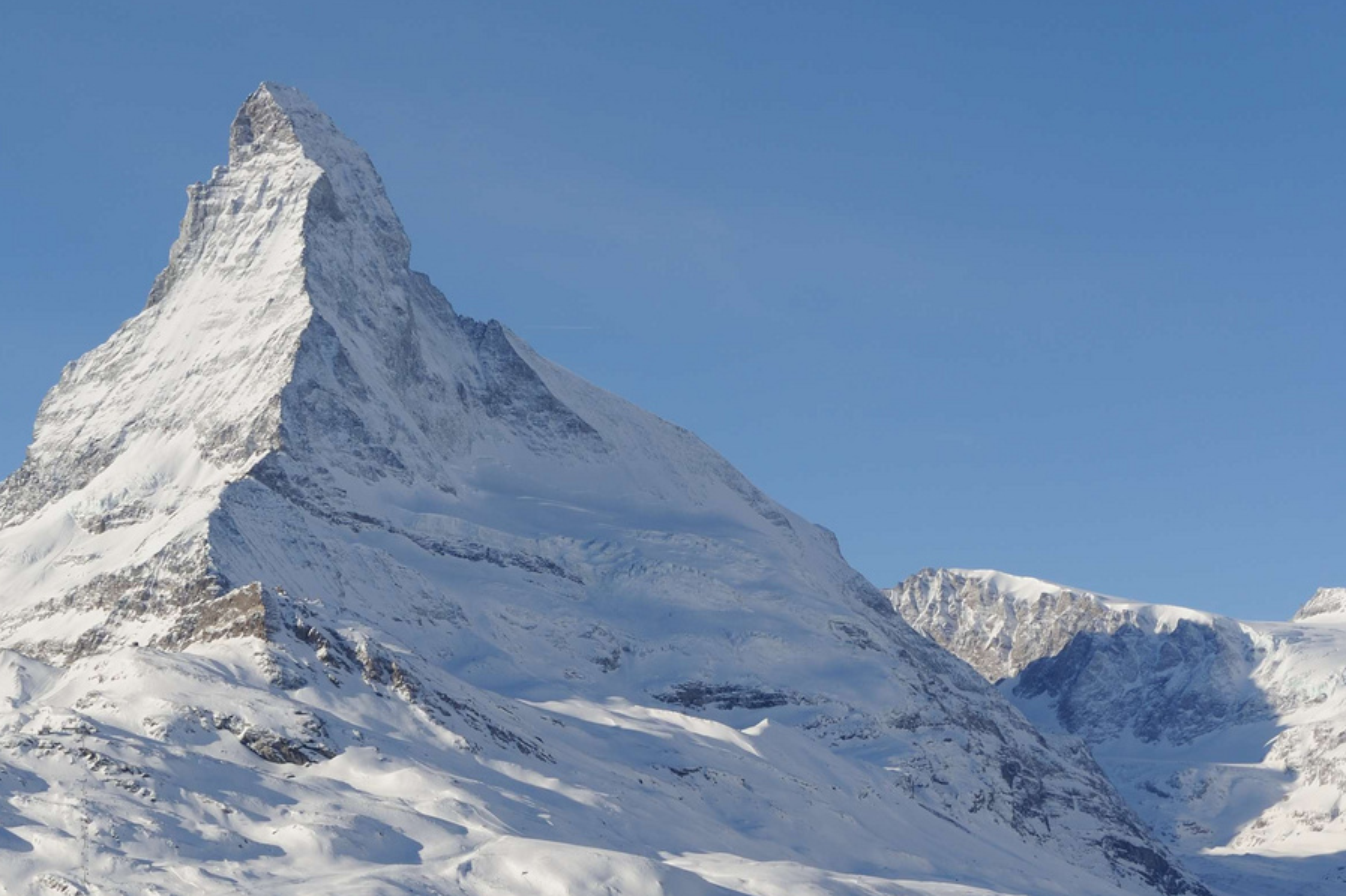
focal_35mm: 105
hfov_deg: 19.3
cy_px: 587
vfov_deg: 13.0
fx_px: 3924
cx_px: 304
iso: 200
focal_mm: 58
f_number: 11
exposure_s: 1/500
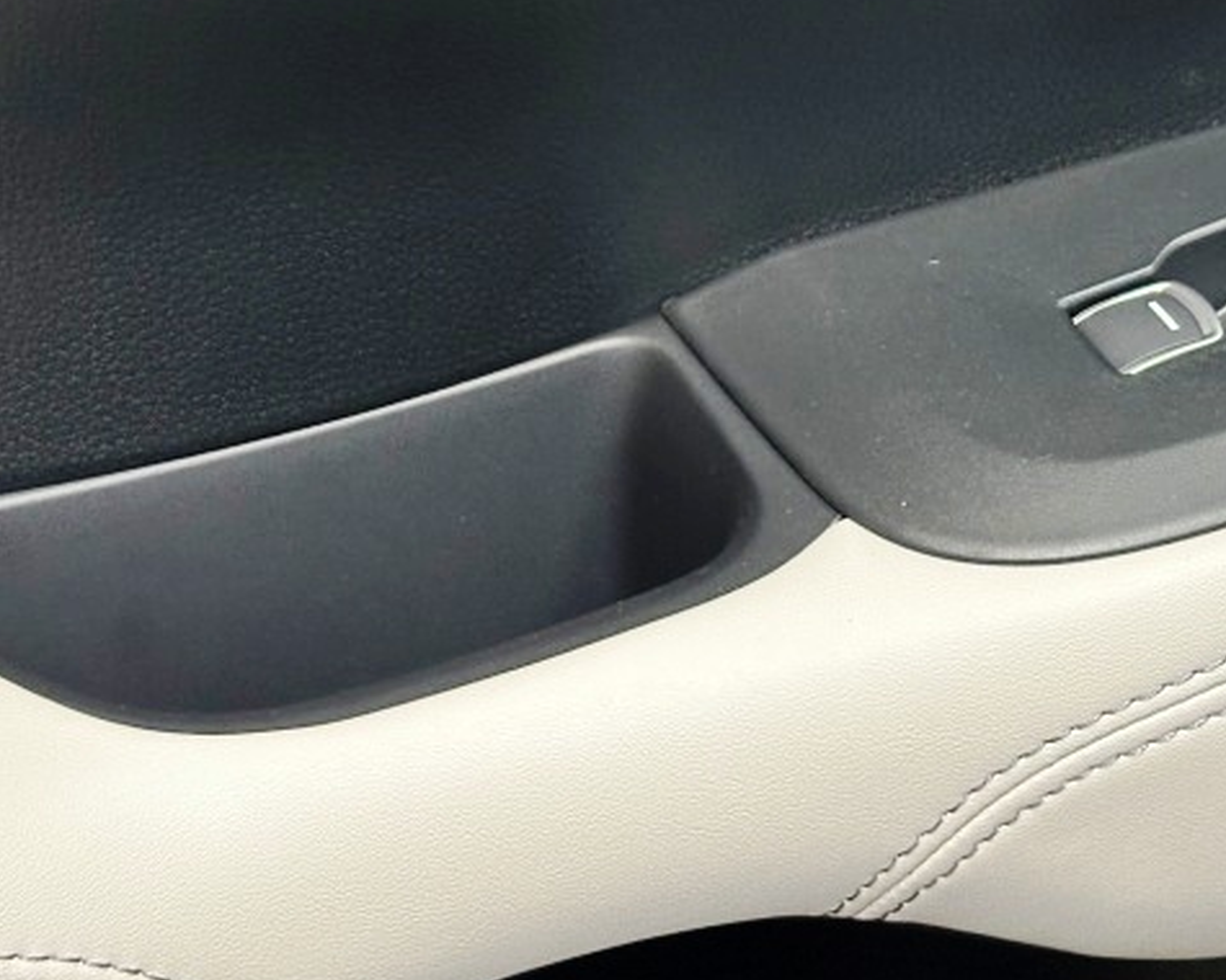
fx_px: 3665
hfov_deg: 18.9
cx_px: 906
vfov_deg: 15.0
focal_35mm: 101
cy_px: 0
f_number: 1.78
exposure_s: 1/30
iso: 500
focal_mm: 6.86
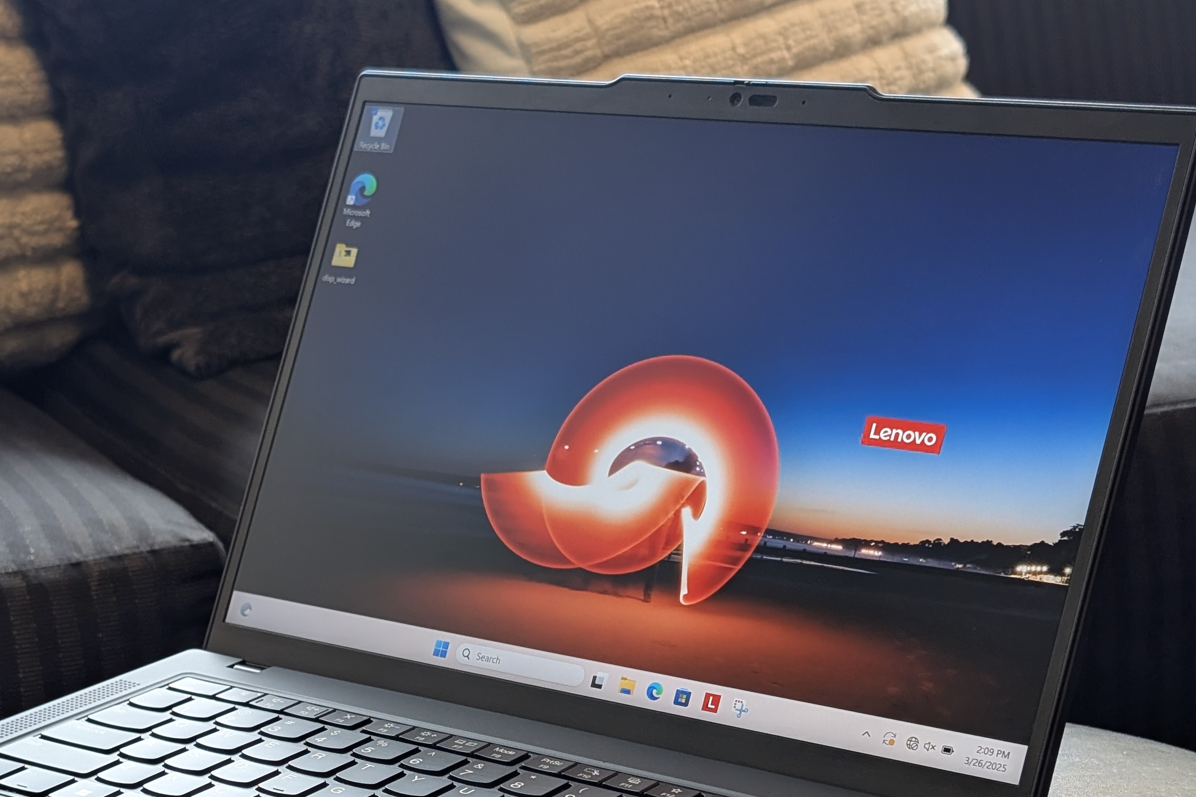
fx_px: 2525
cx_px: 467
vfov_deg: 17.8
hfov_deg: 26.6
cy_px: 657
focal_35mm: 76
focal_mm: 6.9
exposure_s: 1/28.4
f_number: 1.68
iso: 48
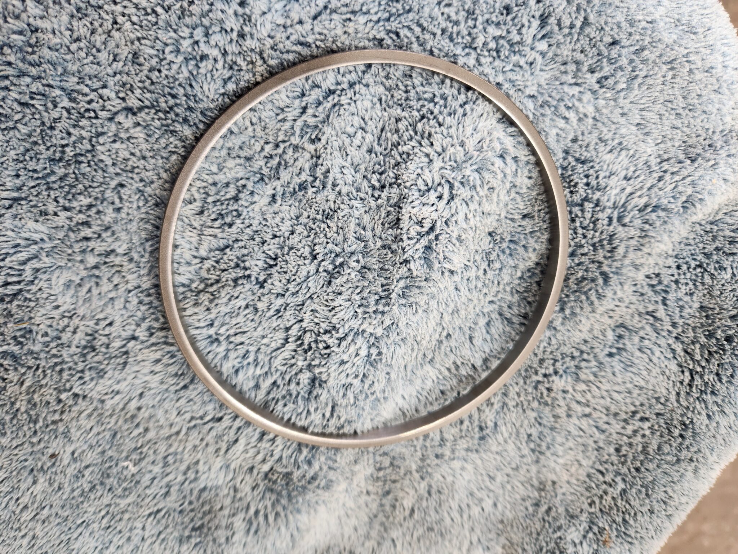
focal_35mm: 23
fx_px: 490
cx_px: 369
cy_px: 277
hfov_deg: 73.9
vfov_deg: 58.9
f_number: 1.8
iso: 125
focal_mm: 5.4
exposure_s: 1/120
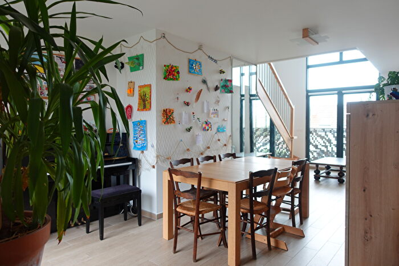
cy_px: 133
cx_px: 200
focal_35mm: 24
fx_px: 266
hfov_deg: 73.7
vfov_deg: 53.2
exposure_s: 1/30
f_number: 2
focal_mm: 8.8
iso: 125
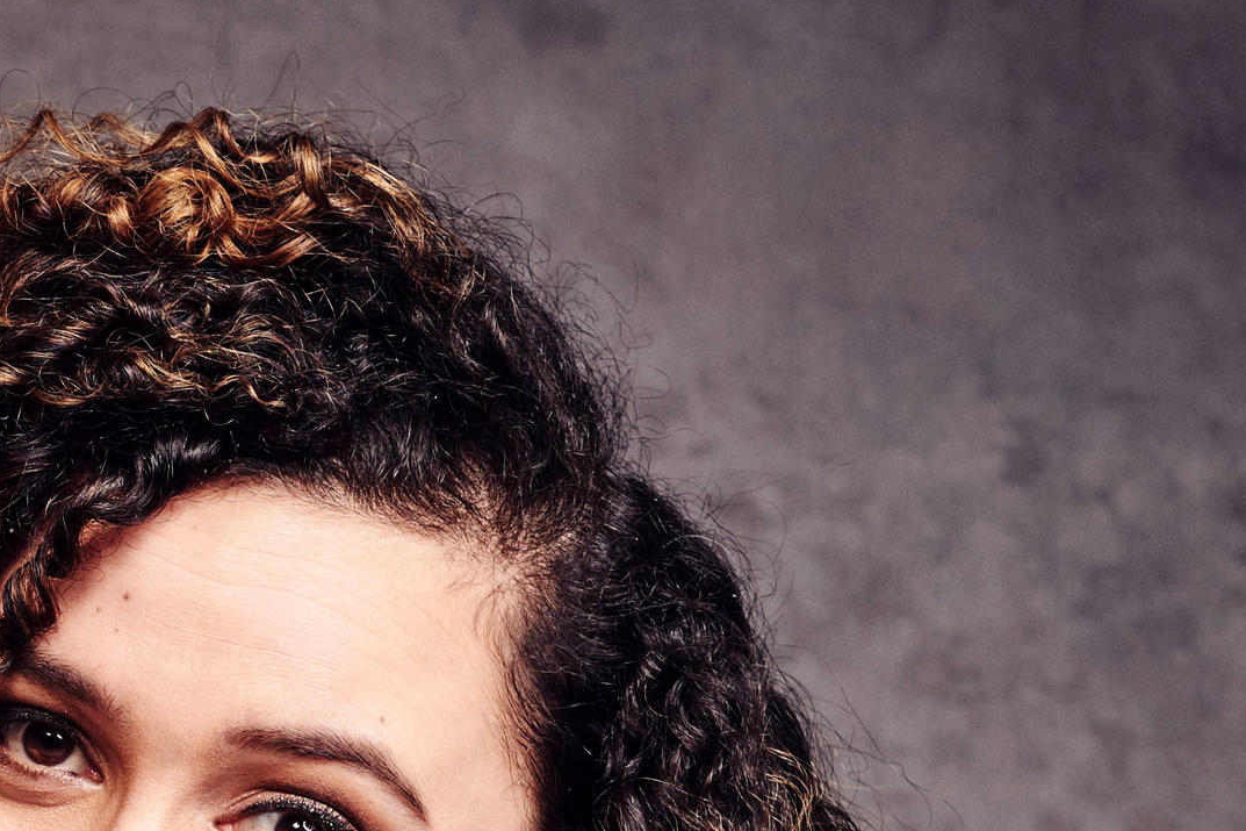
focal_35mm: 233
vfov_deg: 5.8
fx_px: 8063
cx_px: -434
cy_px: 1652
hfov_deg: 8.7
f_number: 7.1
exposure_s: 1/200
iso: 100
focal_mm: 50
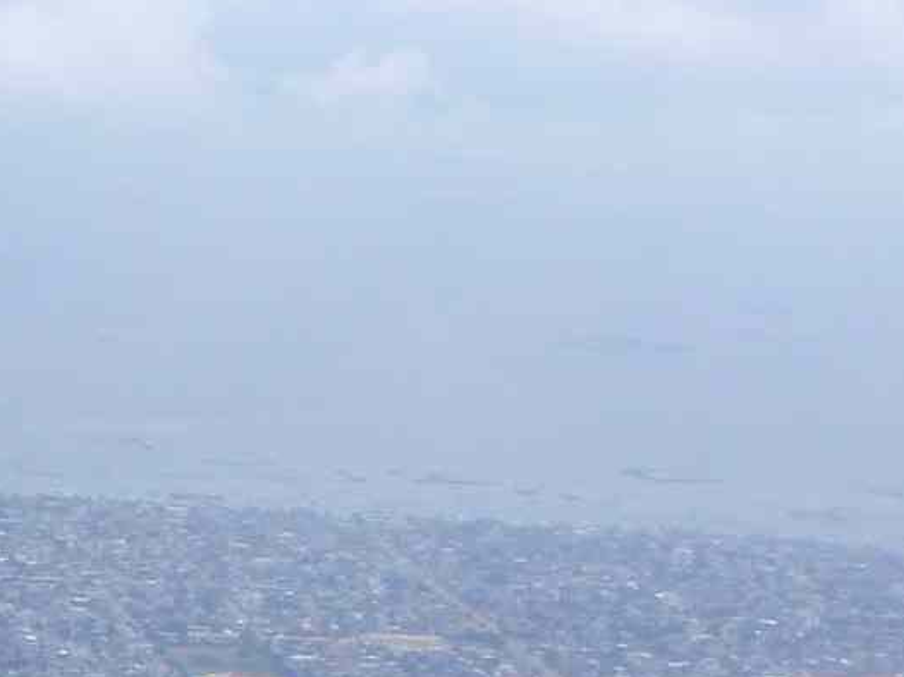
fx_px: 3942
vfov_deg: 9.2
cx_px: -583
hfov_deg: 12.3
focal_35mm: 151
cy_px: 1359
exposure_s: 1/640
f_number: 3.5
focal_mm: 5.5
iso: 100
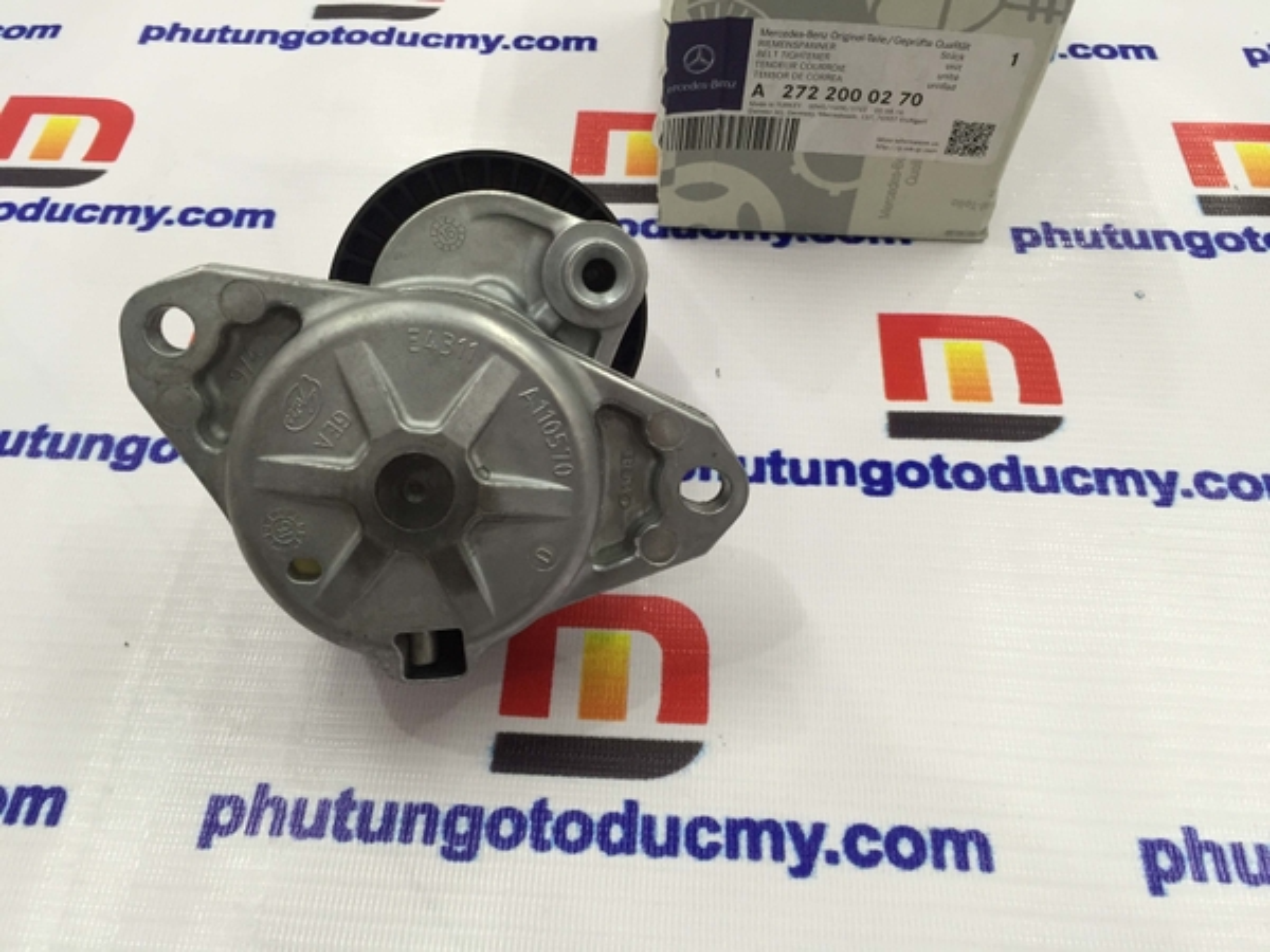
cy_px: 476
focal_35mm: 29
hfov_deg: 61.7
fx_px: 1064
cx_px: 635
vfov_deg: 48.2
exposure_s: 1/30
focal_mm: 4.15
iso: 100
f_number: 2.2
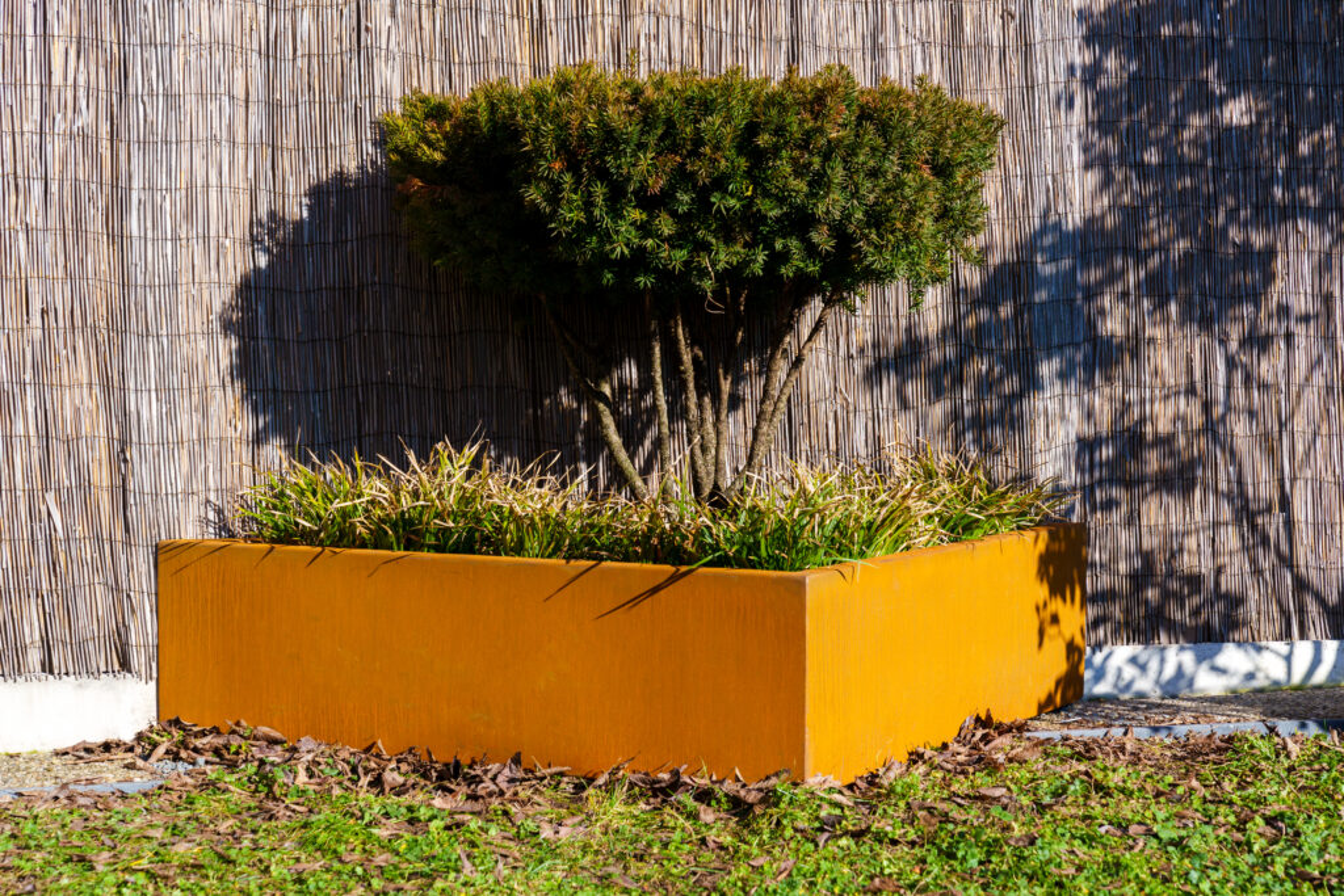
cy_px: 448
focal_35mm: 70
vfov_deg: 19.5
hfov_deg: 28.8
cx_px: 672
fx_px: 2614
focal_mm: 70
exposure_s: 1/500
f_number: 8
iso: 320
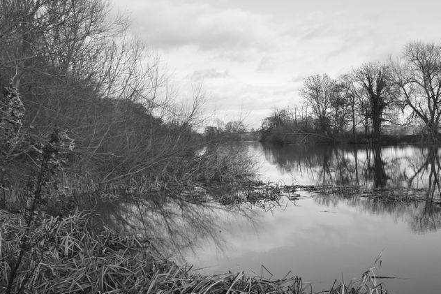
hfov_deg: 45.2
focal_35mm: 38
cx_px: 410
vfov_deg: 33.0
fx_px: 465
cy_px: 273
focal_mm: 20
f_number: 16
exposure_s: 1/200
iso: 640
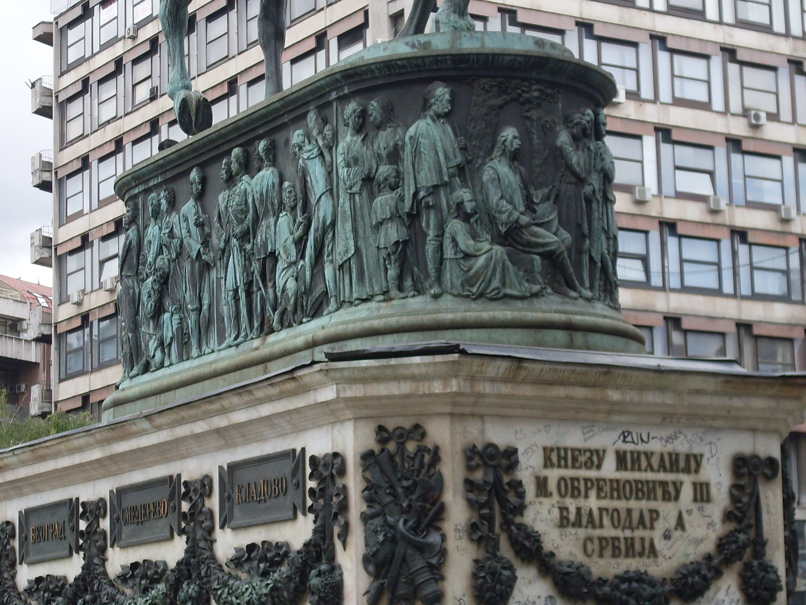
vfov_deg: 13.1
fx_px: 2631
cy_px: 294
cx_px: 403
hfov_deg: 17.4
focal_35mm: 113
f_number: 4
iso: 80
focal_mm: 13.5
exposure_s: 1/180
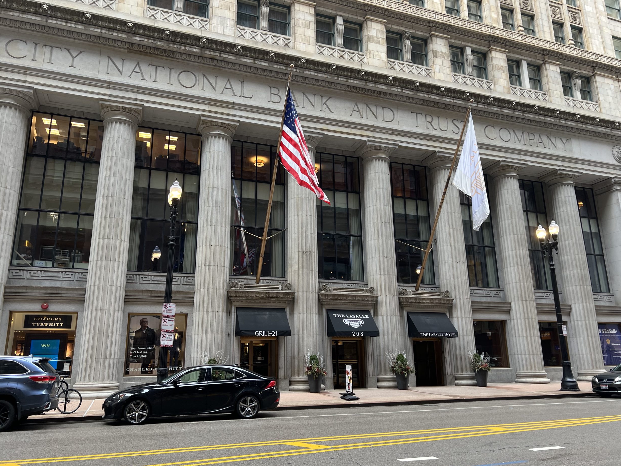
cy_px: 231
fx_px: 484
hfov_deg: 65.3
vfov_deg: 51.4
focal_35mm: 27
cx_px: 308
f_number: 1.5
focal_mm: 5.7
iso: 64
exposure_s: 1/121
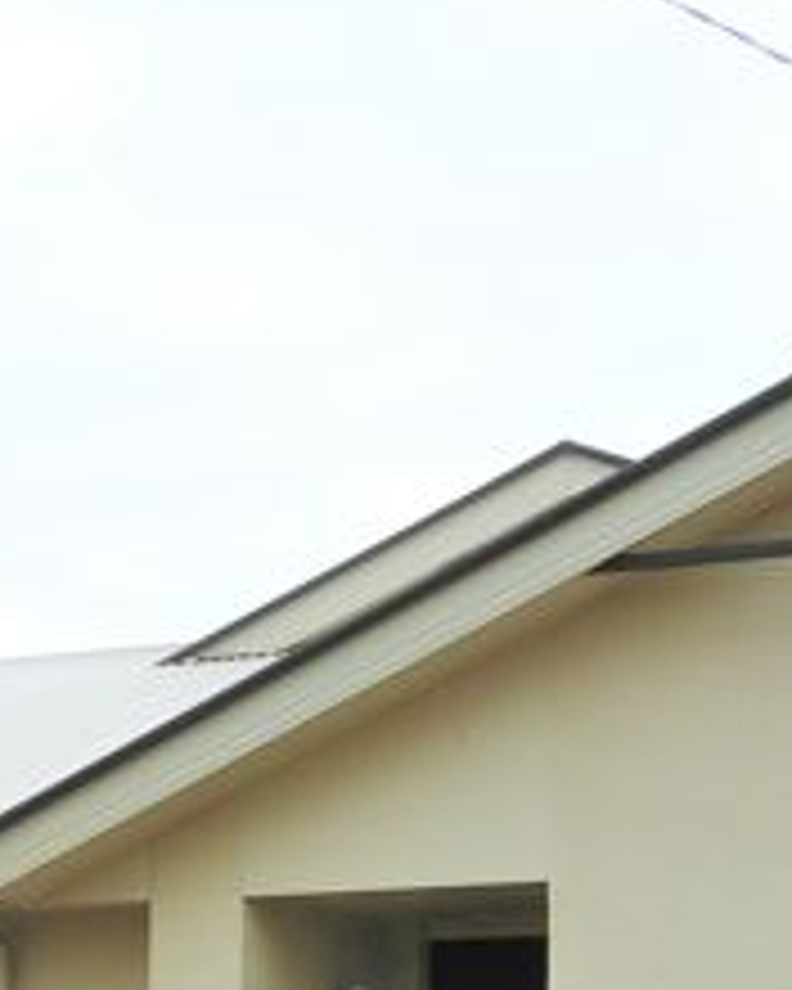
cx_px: 387
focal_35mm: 96
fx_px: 2813
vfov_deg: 19.0
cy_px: 1130
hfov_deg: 16.0
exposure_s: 1/500
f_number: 4
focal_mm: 4.4
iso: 100
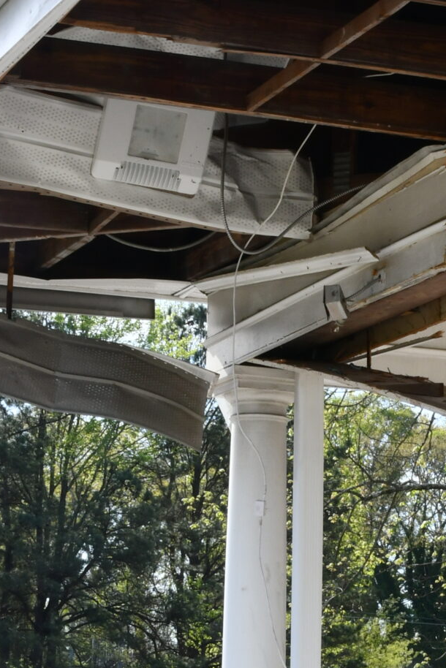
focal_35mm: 126
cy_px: 544
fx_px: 2340
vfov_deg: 16.1
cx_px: 397
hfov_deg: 10.8
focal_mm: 30
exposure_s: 1/60
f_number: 22
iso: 280
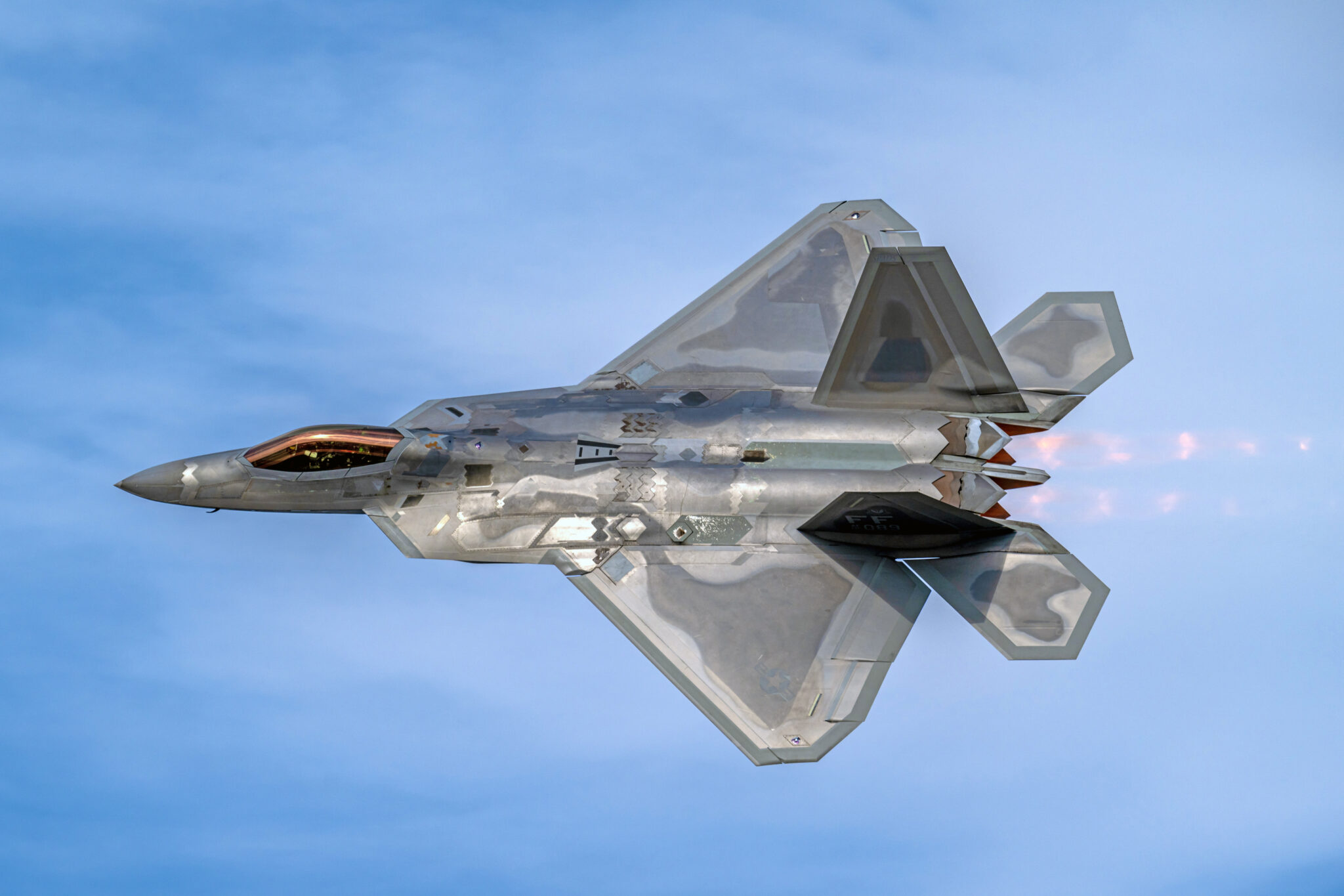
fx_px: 14931
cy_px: 448
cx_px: 672
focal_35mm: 400
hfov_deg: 5.2
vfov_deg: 3.4
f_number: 7.1
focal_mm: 400
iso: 200
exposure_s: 1/1600
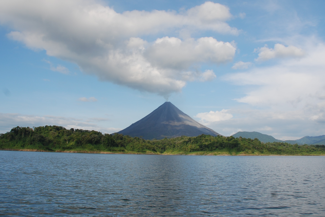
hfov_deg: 67.3
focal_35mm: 27
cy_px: 108
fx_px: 244
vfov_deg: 48.0
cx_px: 162
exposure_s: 1/250
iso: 100
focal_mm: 18
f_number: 8
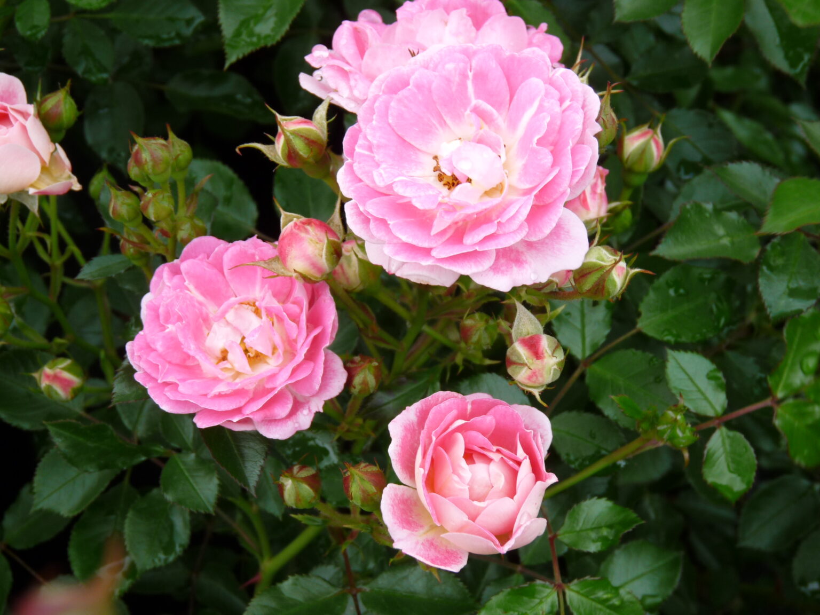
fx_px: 1706
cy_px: 308
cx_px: 410
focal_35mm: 72
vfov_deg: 20.4
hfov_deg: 27.0
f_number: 4
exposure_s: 1/160
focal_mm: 12.8
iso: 100
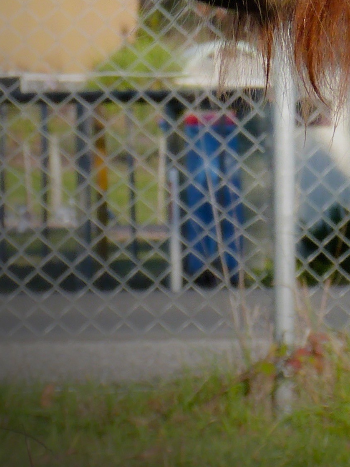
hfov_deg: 3.1
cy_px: -321
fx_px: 6364
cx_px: 558
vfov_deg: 4.2
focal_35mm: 472
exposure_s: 1/320
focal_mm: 23.8
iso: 160
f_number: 5
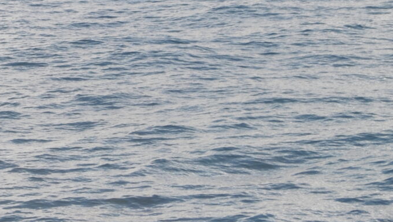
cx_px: -79
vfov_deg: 4.6
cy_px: -138
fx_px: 2716
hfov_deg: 8.2
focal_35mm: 261
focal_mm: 55
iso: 100
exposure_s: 1/400
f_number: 10
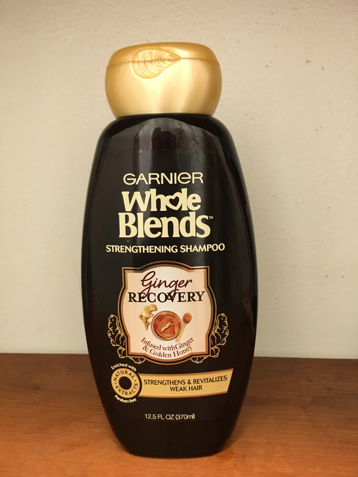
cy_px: 238
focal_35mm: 29
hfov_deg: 48.2
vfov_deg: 61.7
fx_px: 400
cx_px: 179
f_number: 2.2
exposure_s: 1/10
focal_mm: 4.15
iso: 80
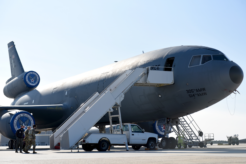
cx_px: 123
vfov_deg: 19.5
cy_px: 82
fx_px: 478
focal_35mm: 70
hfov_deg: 28.8
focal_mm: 70
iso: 125
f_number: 5
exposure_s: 1/1250
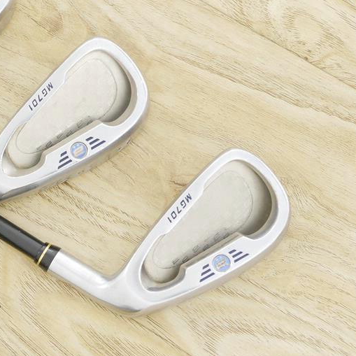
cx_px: -49
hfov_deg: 15.2
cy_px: 241
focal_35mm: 111
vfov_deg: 15.7
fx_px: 1292
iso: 1600
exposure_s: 1/40
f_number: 4.5
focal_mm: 25
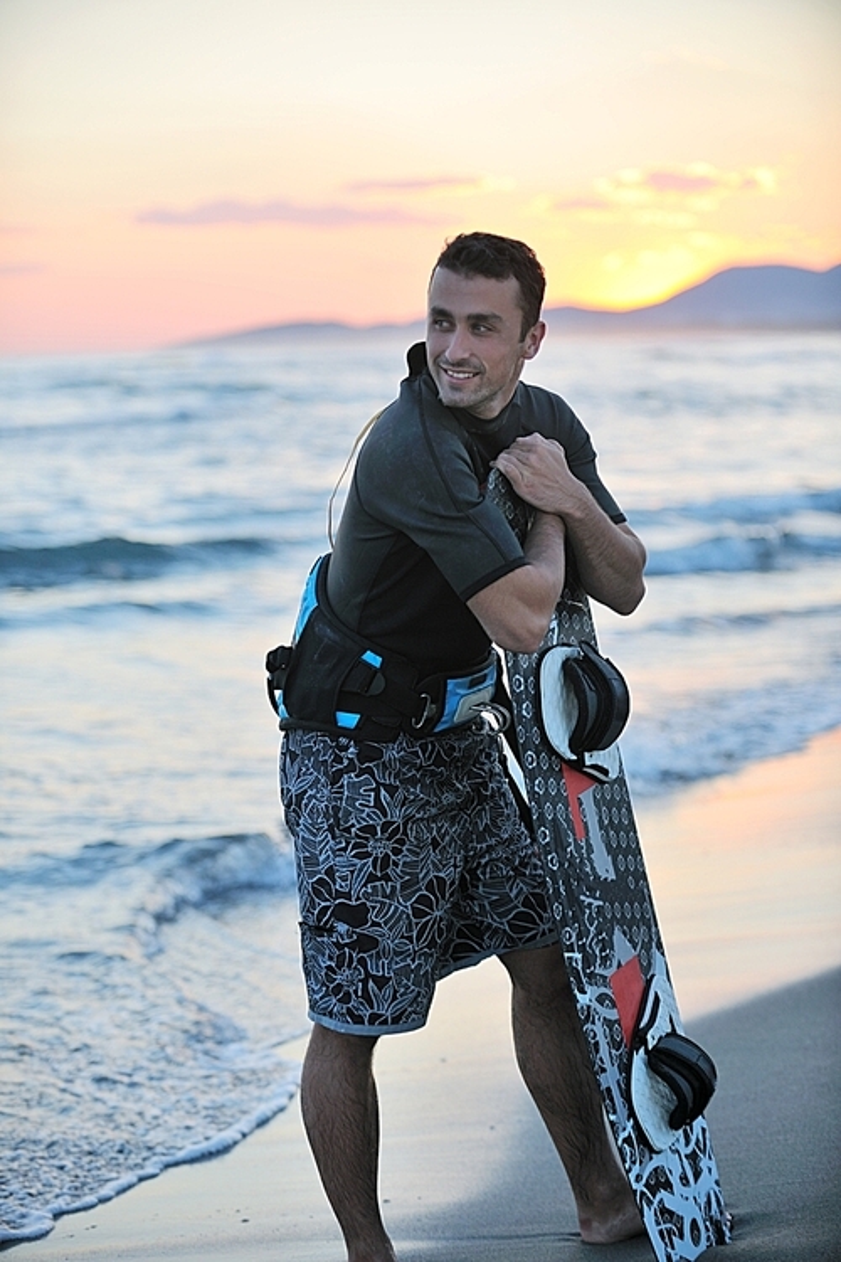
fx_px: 2873
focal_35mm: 82
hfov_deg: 16.7
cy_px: 631
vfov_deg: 24.8
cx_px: 420
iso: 100
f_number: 2.8
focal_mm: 82
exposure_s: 1/200
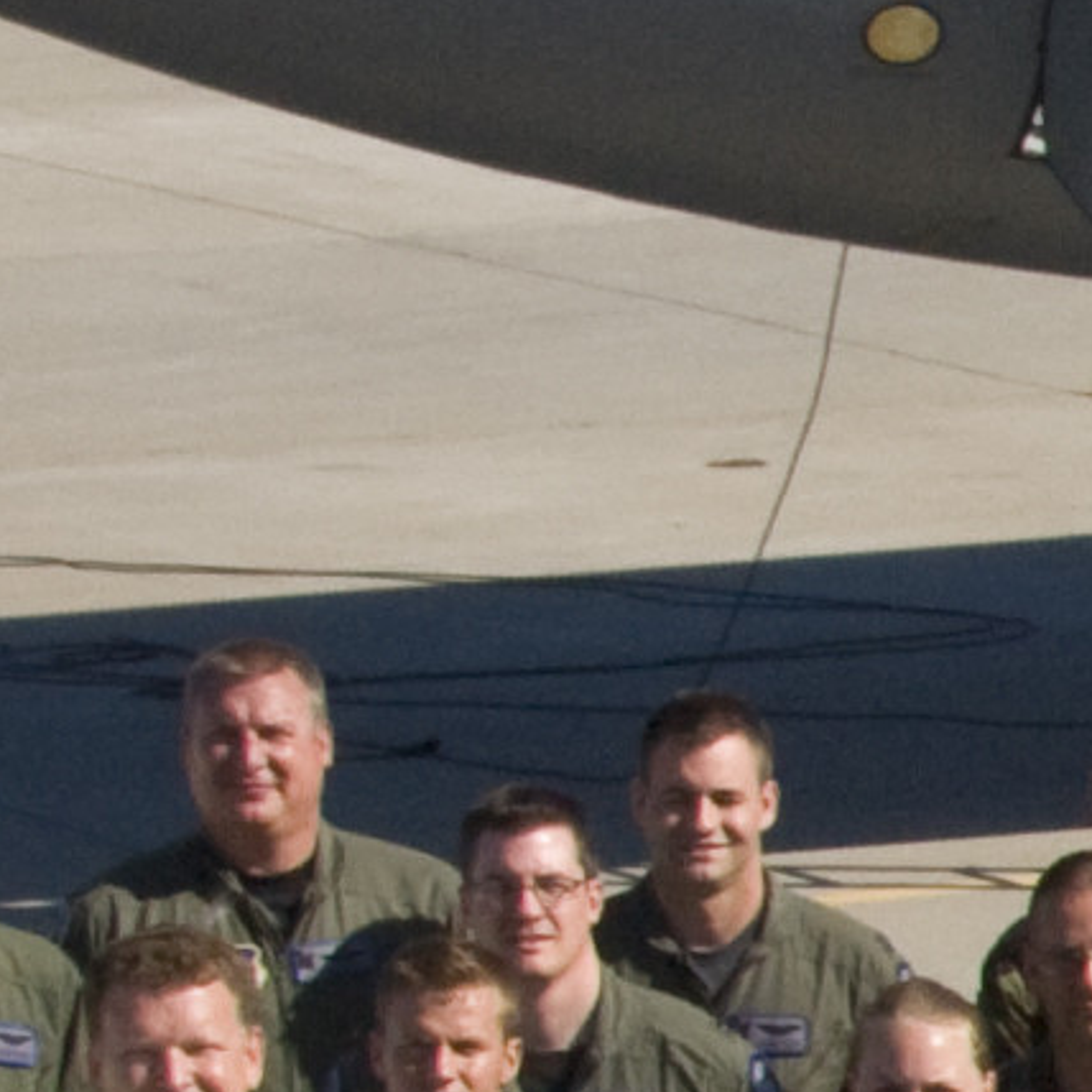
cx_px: 3827
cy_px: 1577
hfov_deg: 5.3
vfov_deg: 5.8
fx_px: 10707
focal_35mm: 300
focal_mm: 26
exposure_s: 1/250
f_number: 16
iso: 400
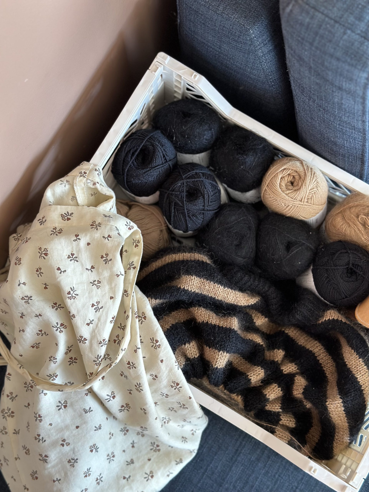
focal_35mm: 48
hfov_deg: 30.3
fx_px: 682
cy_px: 246
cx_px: 184
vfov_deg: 39.7
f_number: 1.78
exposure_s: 1/118
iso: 125
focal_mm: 6.86
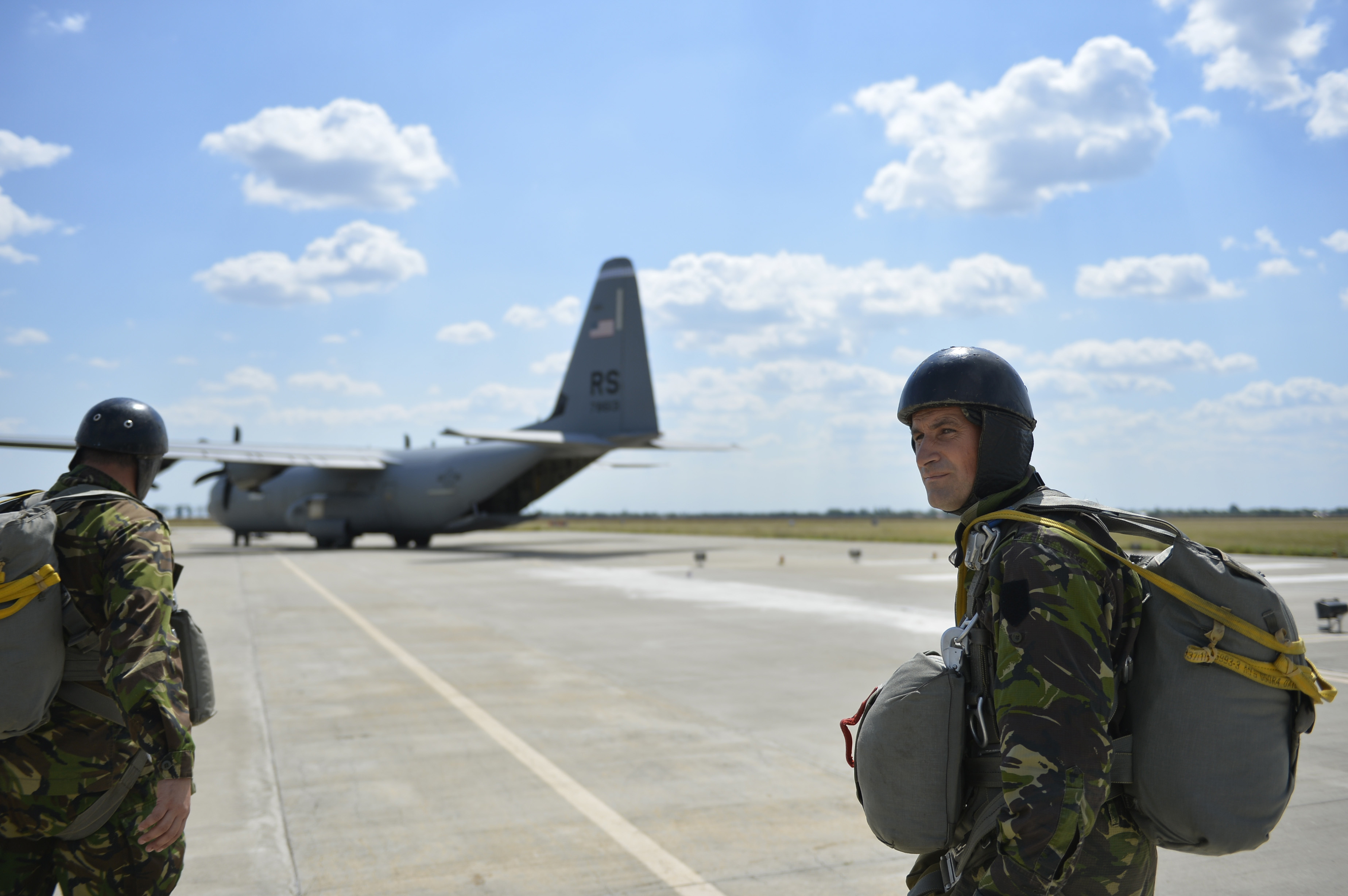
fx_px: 1197
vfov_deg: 41.0
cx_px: 674
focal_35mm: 32
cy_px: 448
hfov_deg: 58.8
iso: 100
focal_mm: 32
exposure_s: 1/4000
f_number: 2.8
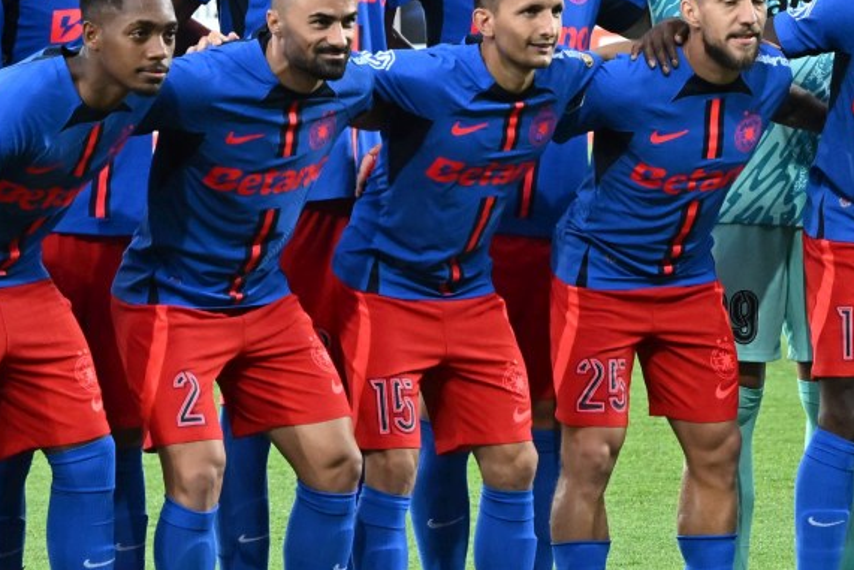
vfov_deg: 5.5
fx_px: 5979
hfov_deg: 8.2
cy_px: 239
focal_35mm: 252
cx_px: 354
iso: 2000
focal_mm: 120
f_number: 5.6
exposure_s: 1/500
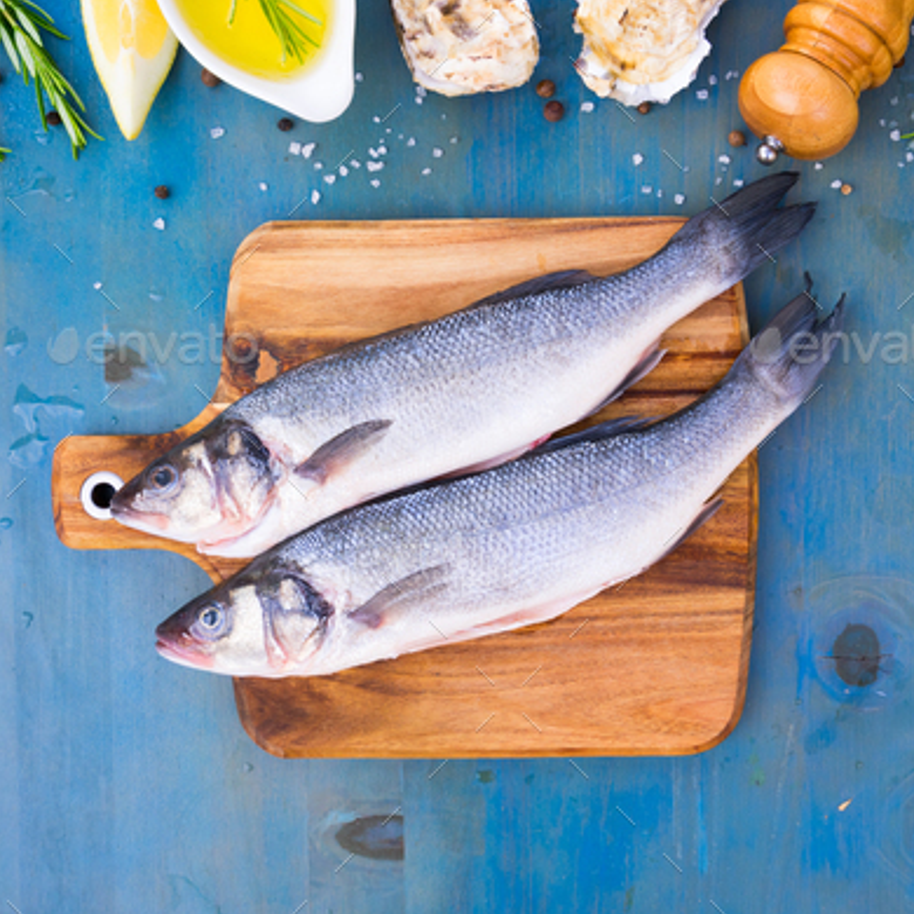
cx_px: 497
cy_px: 456
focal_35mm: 45
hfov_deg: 37.5
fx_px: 1344
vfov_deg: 37.6
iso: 400
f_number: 10
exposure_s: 1/60
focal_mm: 35
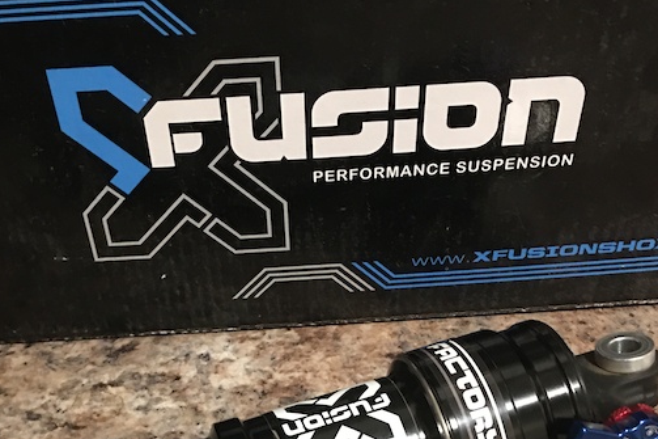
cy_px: 459
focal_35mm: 48
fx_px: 877
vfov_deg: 26.3
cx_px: 297
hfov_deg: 41.1
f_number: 2.2
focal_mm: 4.15
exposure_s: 1/4
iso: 80
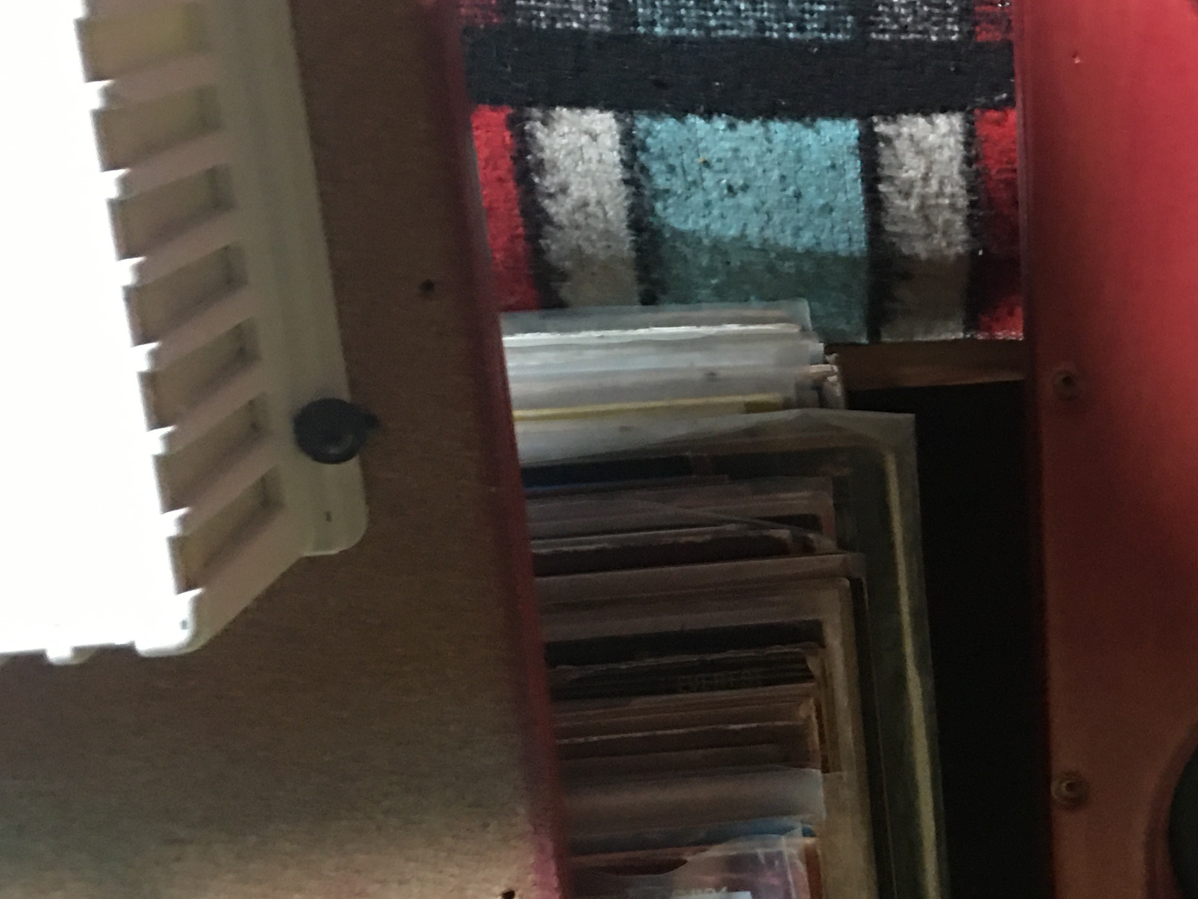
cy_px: 414
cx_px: 1169
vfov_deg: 24.0
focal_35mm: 61
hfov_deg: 29.8
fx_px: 2111
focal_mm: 4.15
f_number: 2.2
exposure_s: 1/10
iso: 100
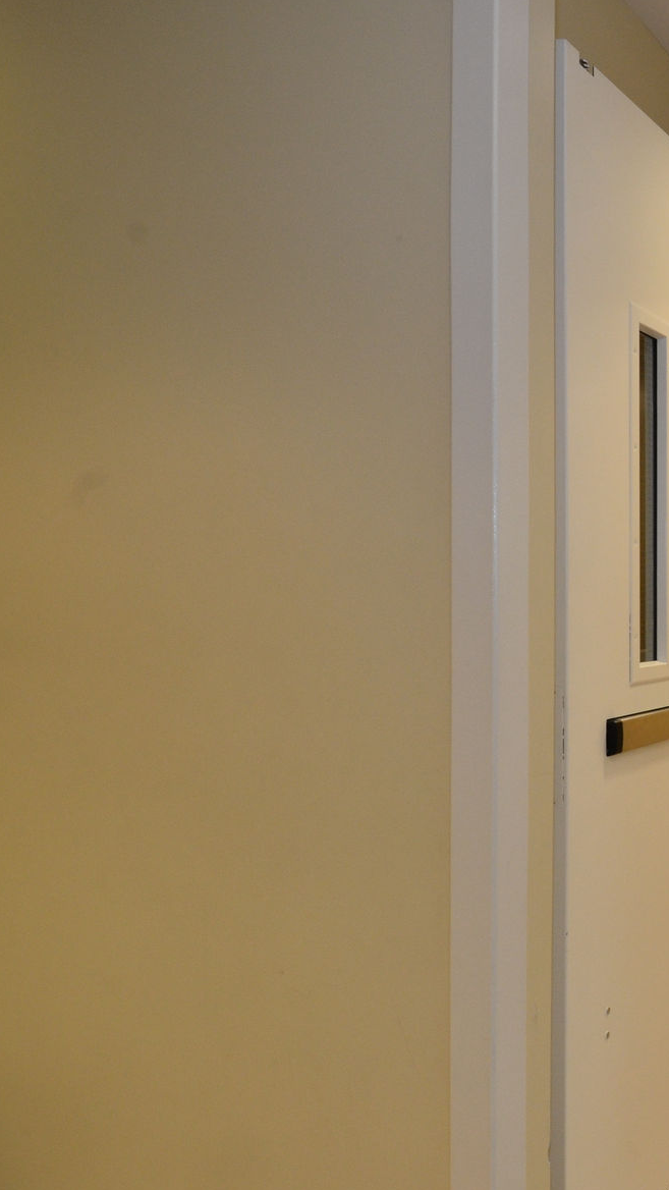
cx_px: 1032
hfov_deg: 25.5
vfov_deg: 59.5
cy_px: 614
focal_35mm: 33
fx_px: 1041
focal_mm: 12
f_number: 13
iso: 500
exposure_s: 1/8
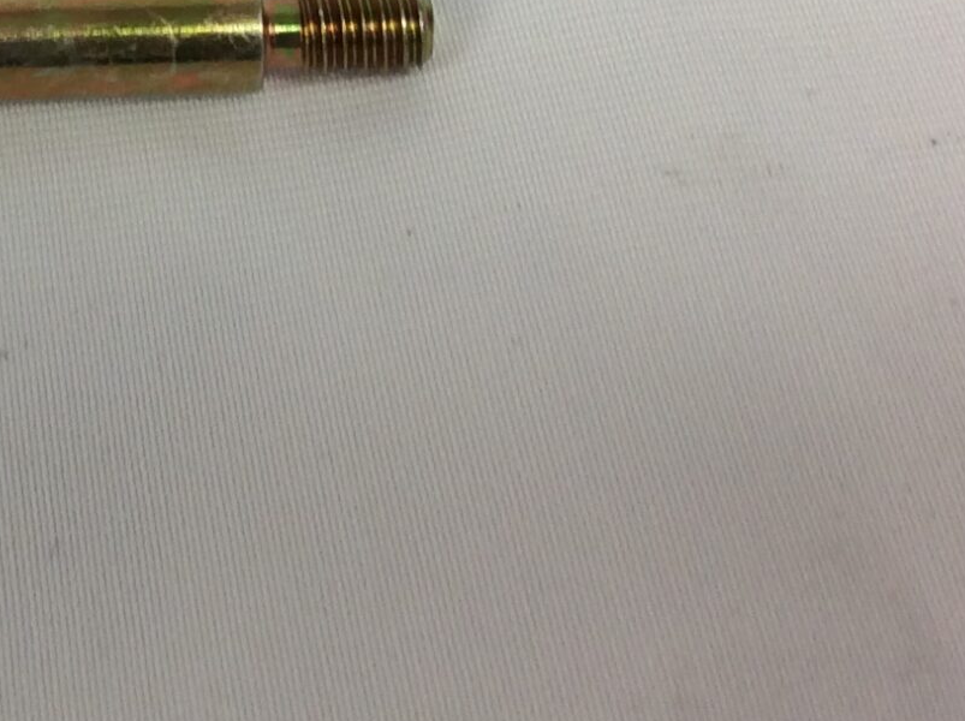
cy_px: -59
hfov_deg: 18.7
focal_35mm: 102
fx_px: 2840
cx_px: -47
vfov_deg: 14.2
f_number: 2.4
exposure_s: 1/24
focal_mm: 3.3
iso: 40
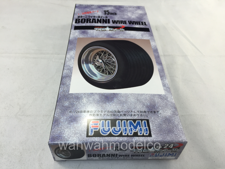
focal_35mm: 29
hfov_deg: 61.7
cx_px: 112
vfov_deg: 48.2
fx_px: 188
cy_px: 84
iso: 40
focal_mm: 4.15
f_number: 2.2
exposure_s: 1/50
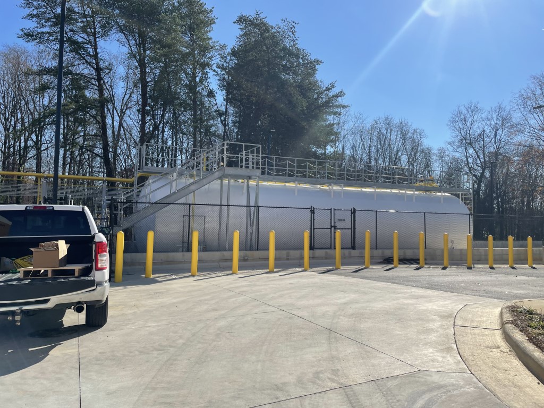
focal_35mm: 26
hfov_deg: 67.3
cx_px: 272
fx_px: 409
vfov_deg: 53.1
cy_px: 204
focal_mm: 4.2
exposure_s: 1/5291
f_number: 1.6
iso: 32
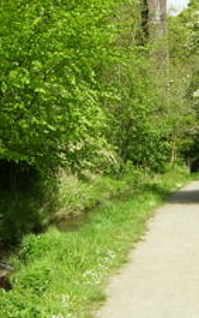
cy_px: 78
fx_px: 779
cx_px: 147
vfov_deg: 22.8
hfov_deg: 14.5
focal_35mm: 90
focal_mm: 6
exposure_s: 1/350
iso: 80
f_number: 4.8
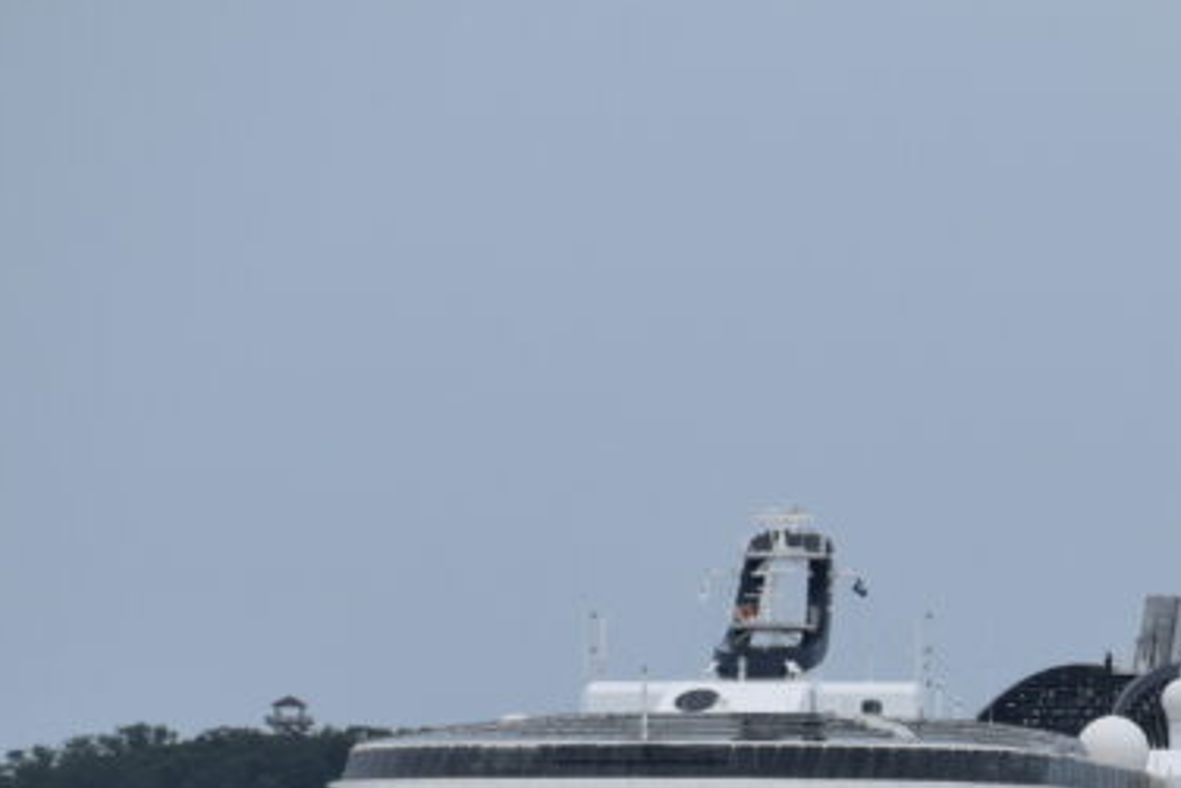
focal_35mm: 674
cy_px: 962
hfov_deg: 3.1
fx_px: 22130
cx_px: 1024
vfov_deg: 2.0
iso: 200
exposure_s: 1/800
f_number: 7.1
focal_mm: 165
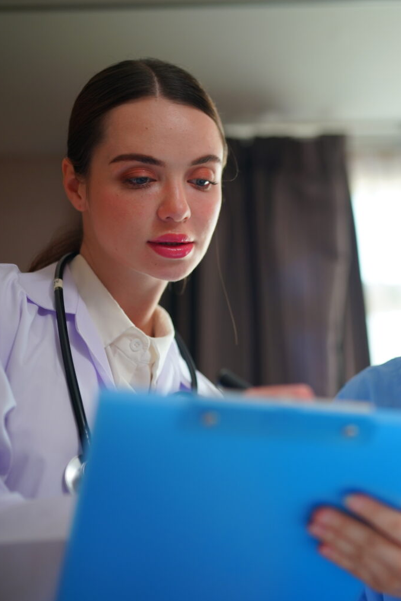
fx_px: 885
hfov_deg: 24.8
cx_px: 354
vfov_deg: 37.5
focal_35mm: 53
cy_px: 301
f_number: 1.4
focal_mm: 35
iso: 250
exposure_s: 1/125
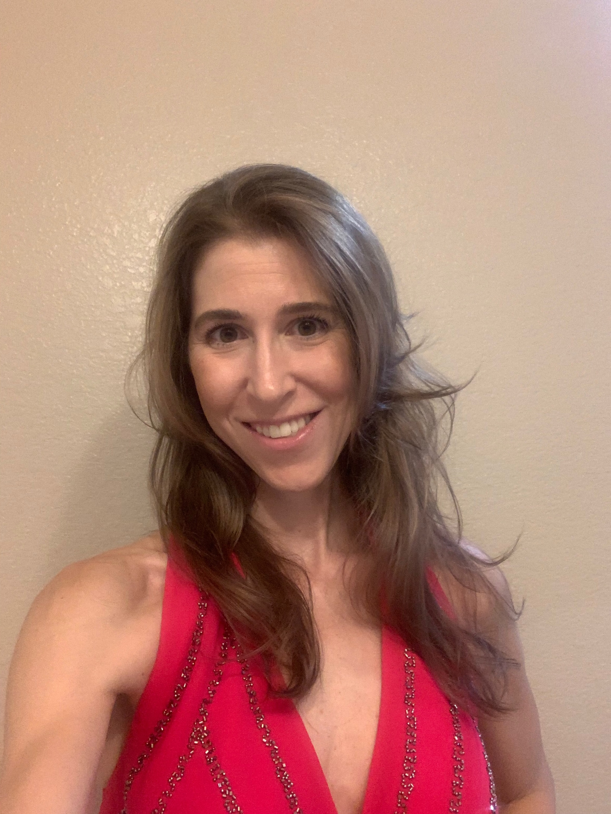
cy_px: 407
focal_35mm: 32
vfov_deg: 56.8
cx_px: 306
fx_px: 753
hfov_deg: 44.2
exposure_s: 1/30
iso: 250
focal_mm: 2.87
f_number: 2.2
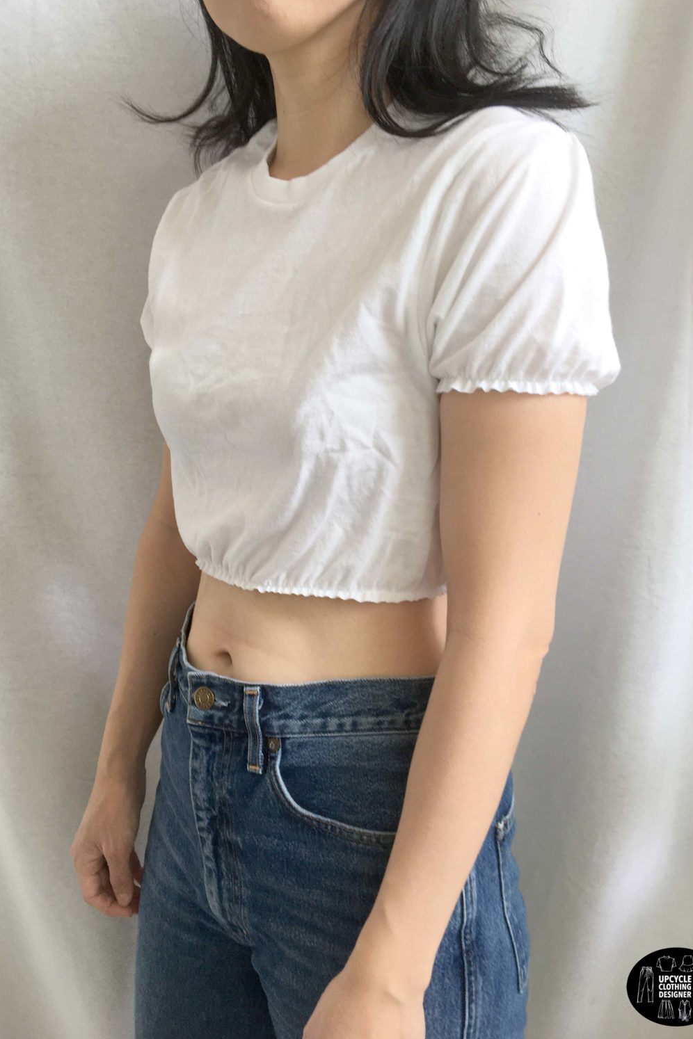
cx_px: 344
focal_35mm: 31
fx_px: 895
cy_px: 506
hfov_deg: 42.3
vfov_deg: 60.3
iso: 32
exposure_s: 1/60
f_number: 2.2
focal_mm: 4.15
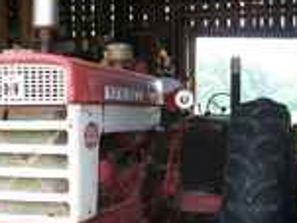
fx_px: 703
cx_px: 96
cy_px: 197
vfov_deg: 17.7
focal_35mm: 82
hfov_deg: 23.7
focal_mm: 6
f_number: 2.7
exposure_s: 1/100
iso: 64
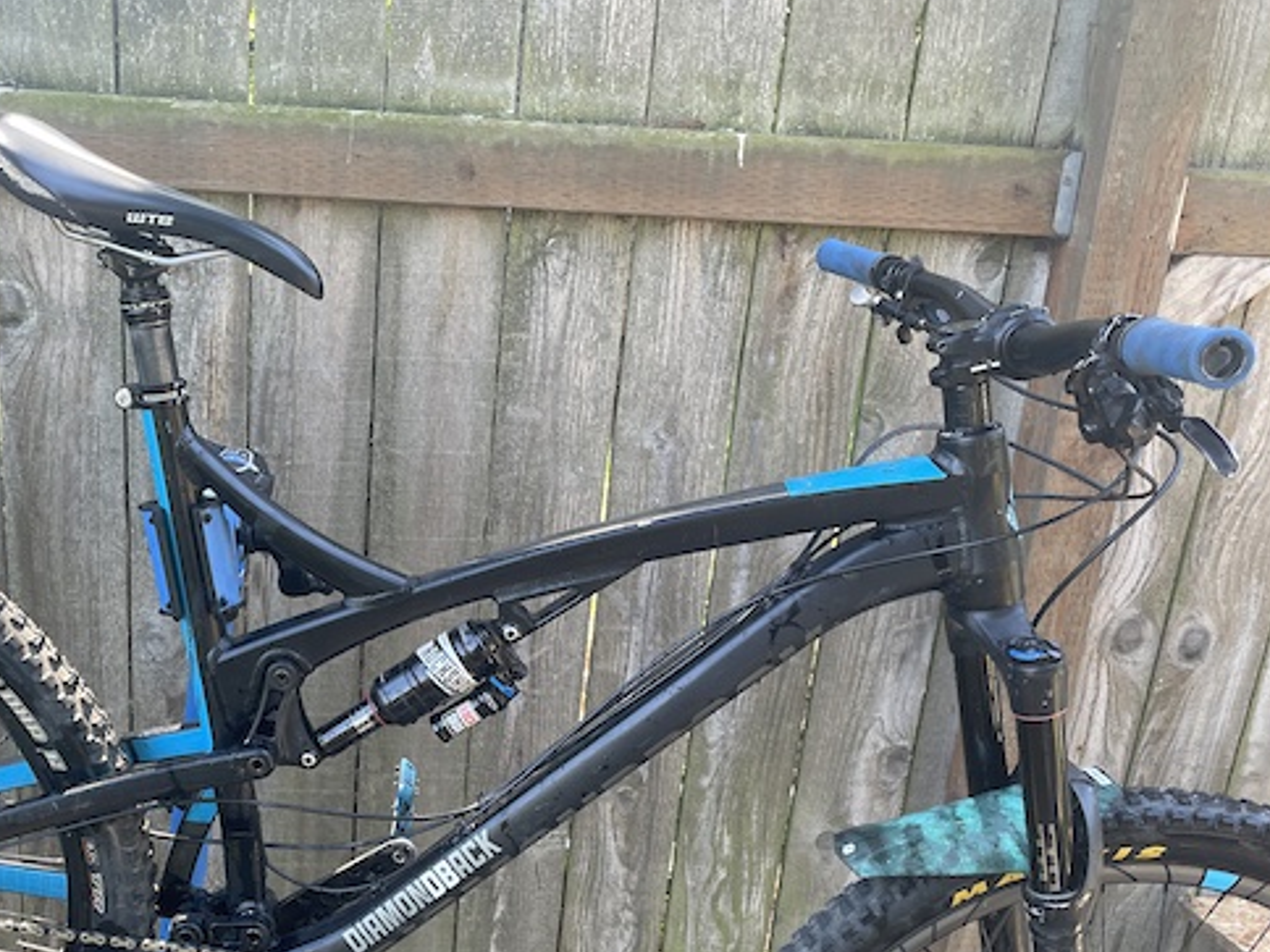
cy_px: 745
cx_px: 428
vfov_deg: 32.8
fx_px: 1578
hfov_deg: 43.3
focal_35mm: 43
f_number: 1.6
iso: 64
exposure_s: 1/121
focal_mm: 4.2
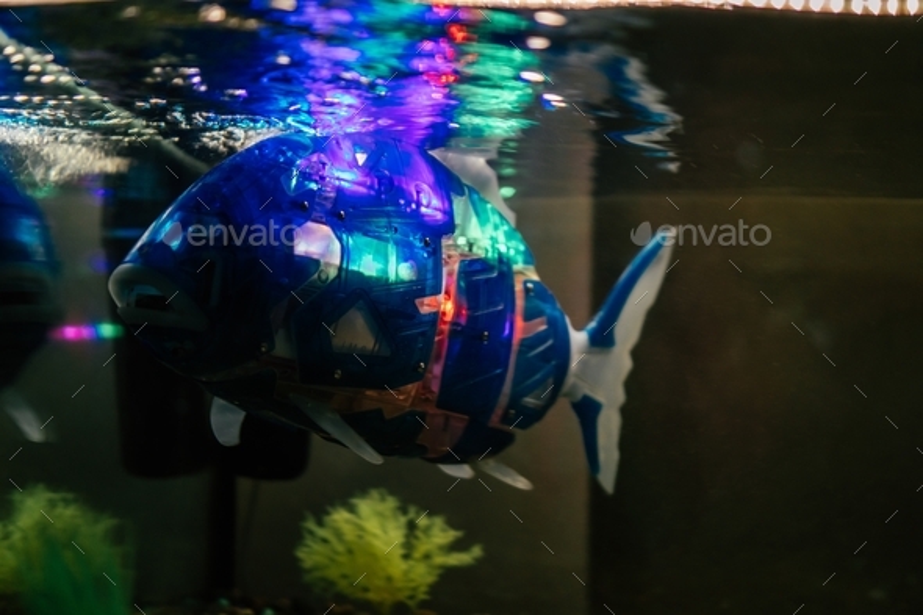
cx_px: 462
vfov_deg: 25.7
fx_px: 1346
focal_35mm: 52
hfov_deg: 37.9
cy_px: 308
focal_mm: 35
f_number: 1.8
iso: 640
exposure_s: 1/30
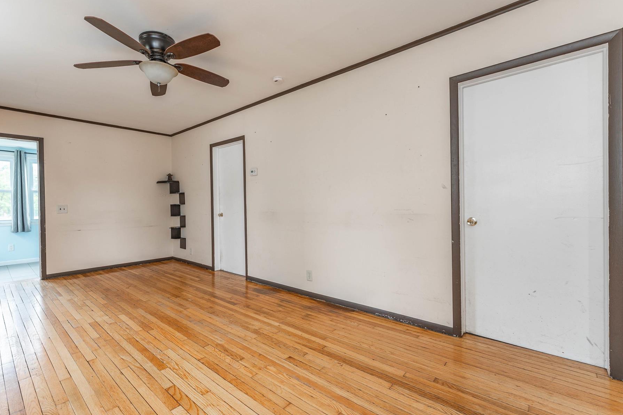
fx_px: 277
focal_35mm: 16
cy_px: 207
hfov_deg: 96.3
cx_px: 273
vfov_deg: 73.7
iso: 320
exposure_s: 1/13
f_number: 6.3
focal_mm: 14
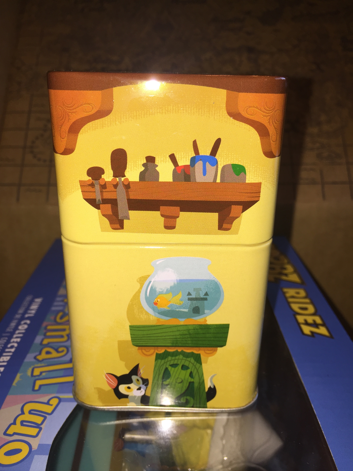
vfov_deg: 61.7
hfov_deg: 48.2
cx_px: 176
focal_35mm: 29
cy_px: 236
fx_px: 394
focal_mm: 4.15
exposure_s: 1/208
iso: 32
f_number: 2.2
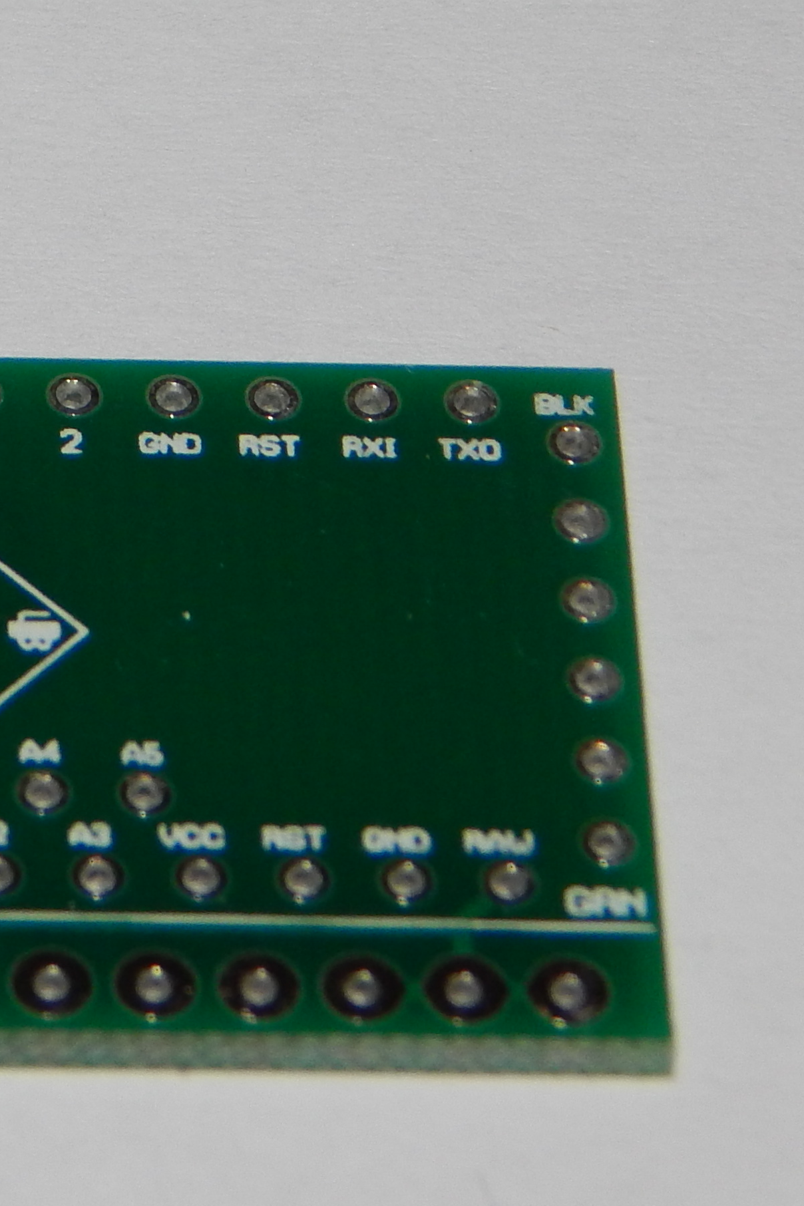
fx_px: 11695
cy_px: 86
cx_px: -361
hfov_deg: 3.9
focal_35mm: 349
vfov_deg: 5.9
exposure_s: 1/30
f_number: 9.6
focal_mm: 23.4
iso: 200
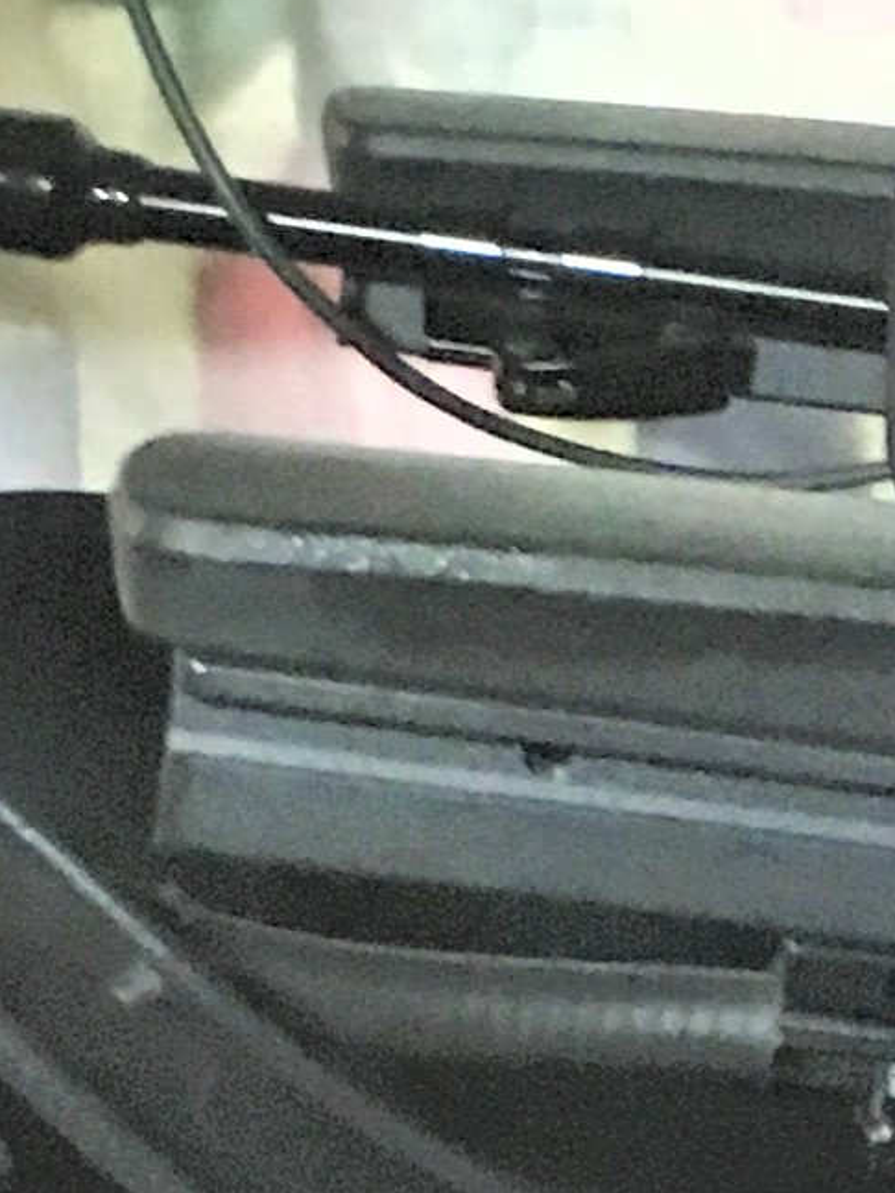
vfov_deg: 10.7
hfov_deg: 8.1
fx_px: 6236
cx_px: 1074
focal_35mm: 181
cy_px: 1507
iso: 200
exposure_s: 1/17
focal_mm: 4.15
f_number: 2.2
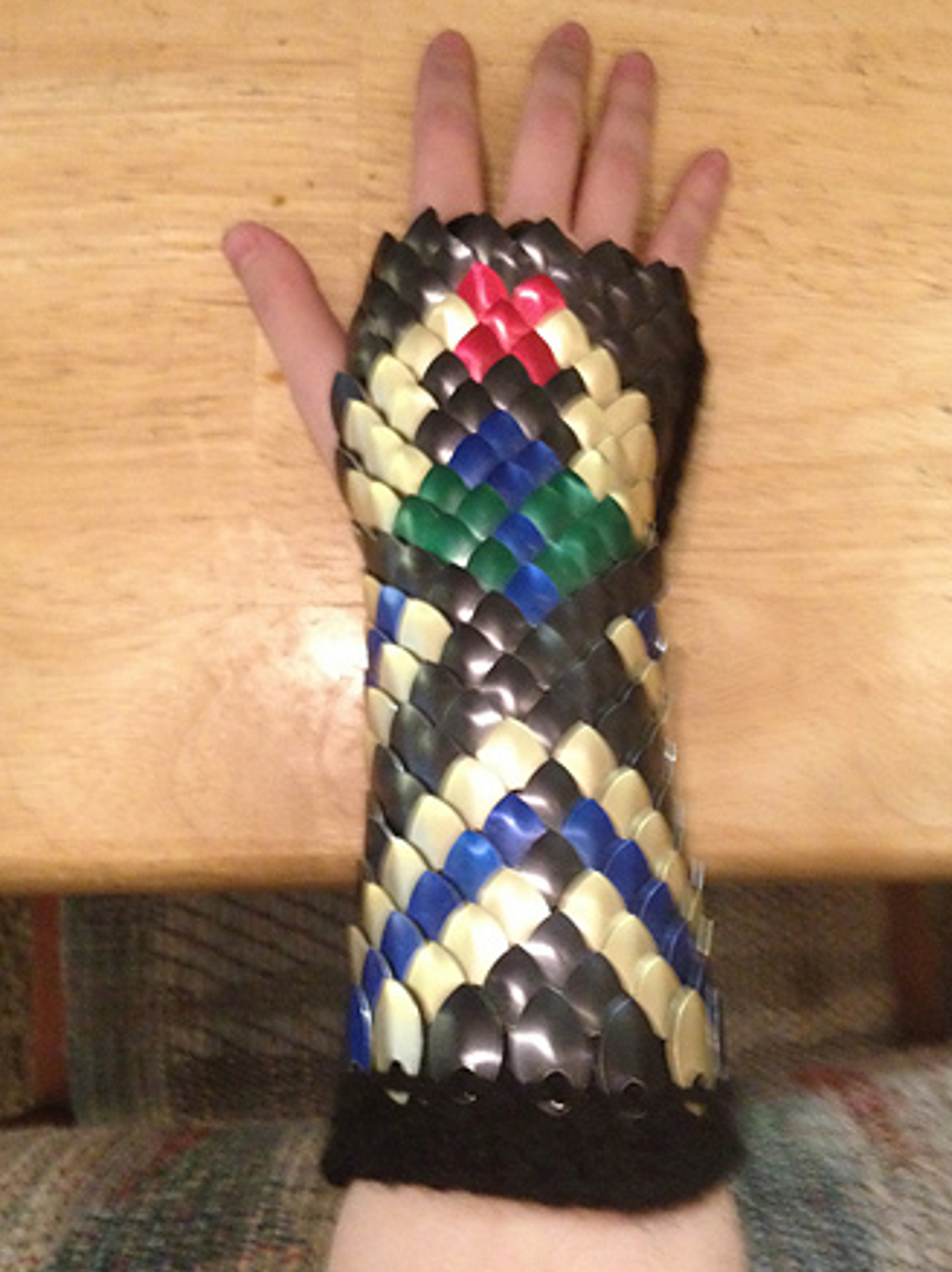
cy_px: 639
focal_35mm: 40
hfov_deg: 35.9
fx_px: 1468
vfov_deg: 46.8
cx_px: 536
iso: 500
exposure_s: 1/15
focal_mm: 4.28
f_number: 2.4
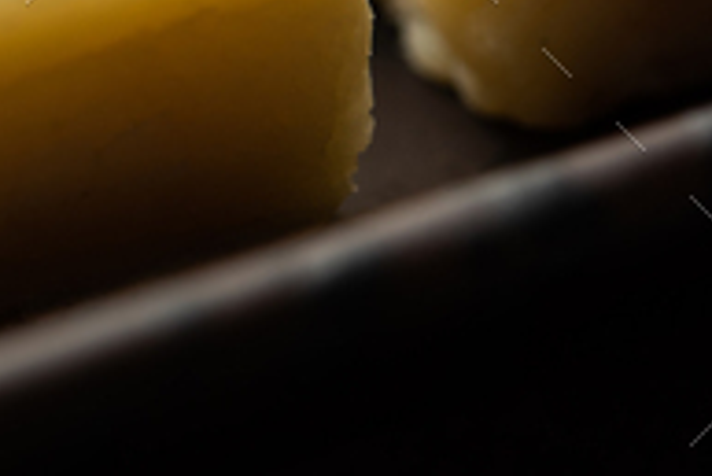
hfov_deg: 10.9
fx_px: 3622
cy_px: -59
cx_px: -310
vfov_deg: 7.5
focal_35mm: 183
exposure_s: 1/125
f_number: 5.6
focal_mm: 60
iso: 125
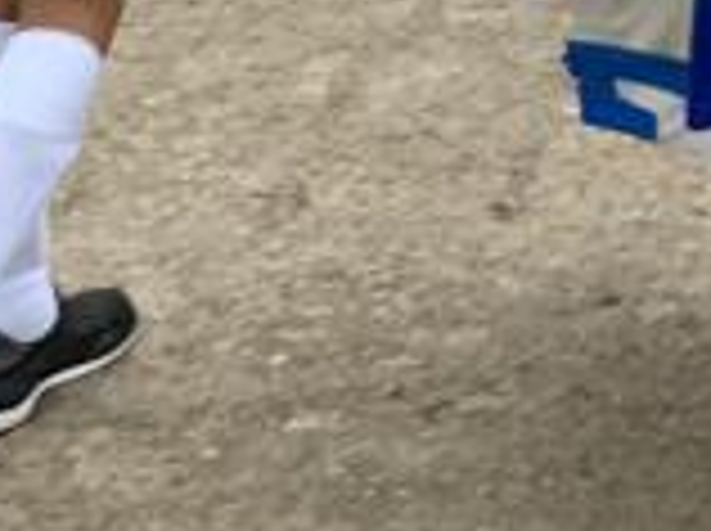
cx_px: 1233
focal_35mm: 169
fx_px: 3466
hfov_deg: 11.0
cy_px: -432
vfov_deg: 8.4
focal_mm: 4.25
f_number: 1.8
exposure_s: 1/60
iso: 320
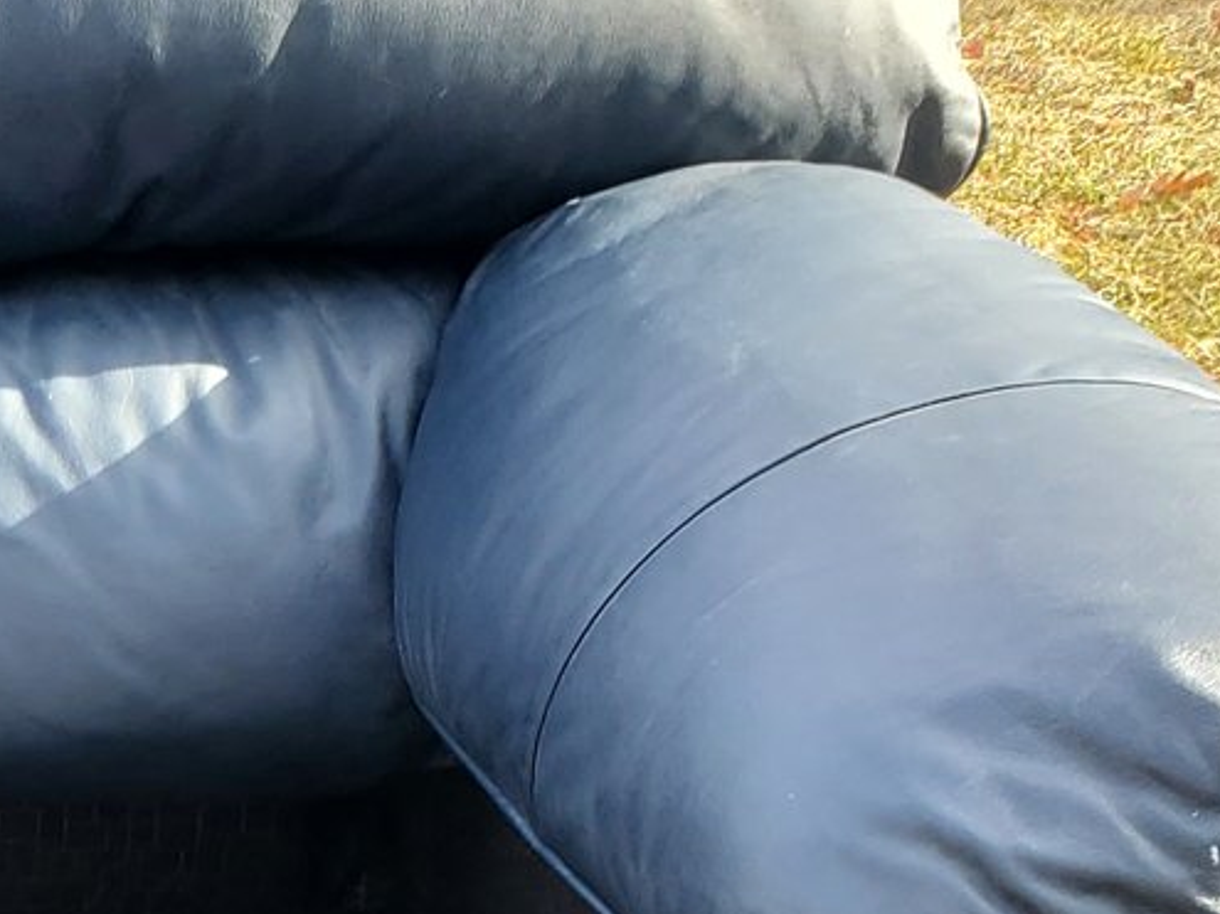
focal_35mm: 105
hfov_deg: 16.3
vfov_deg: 13.9
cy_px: 926
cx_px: -836
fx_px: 3700
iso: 50
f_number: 2.4
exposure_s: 1/238
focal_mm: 4.3
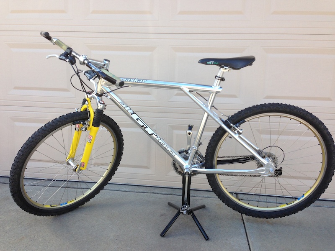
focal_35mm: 33
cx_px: 168
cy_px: 126
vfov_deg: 42.9
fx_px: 319
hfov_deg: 55.4
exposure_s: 1/215
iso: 50
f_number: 2.4
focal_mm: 4.12
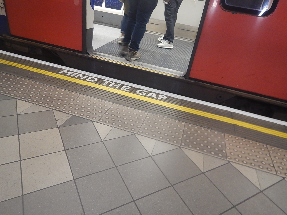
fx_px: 199
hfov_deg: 71.6
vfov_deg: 56.8
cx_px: 144
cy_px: 108
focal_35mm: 24
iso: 400
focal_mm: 4.3
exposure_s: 1/25
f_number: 2.8
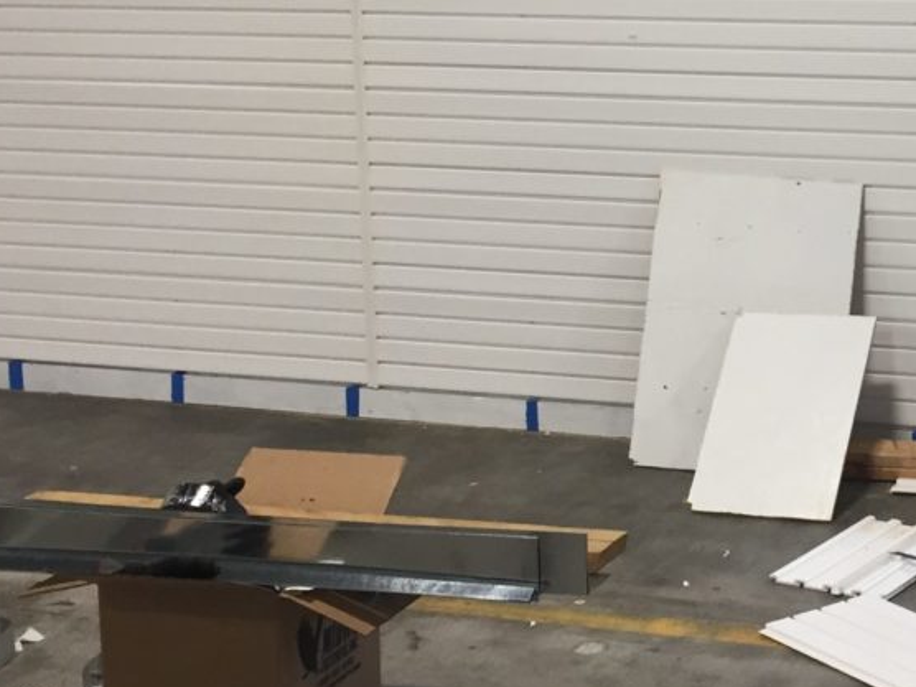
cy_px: 125
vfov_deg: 19.9
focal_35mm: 73
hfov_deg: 25.2
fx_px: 1932
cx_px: 949
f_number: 2.2
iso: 32
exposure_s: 1/30
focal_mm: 4.15
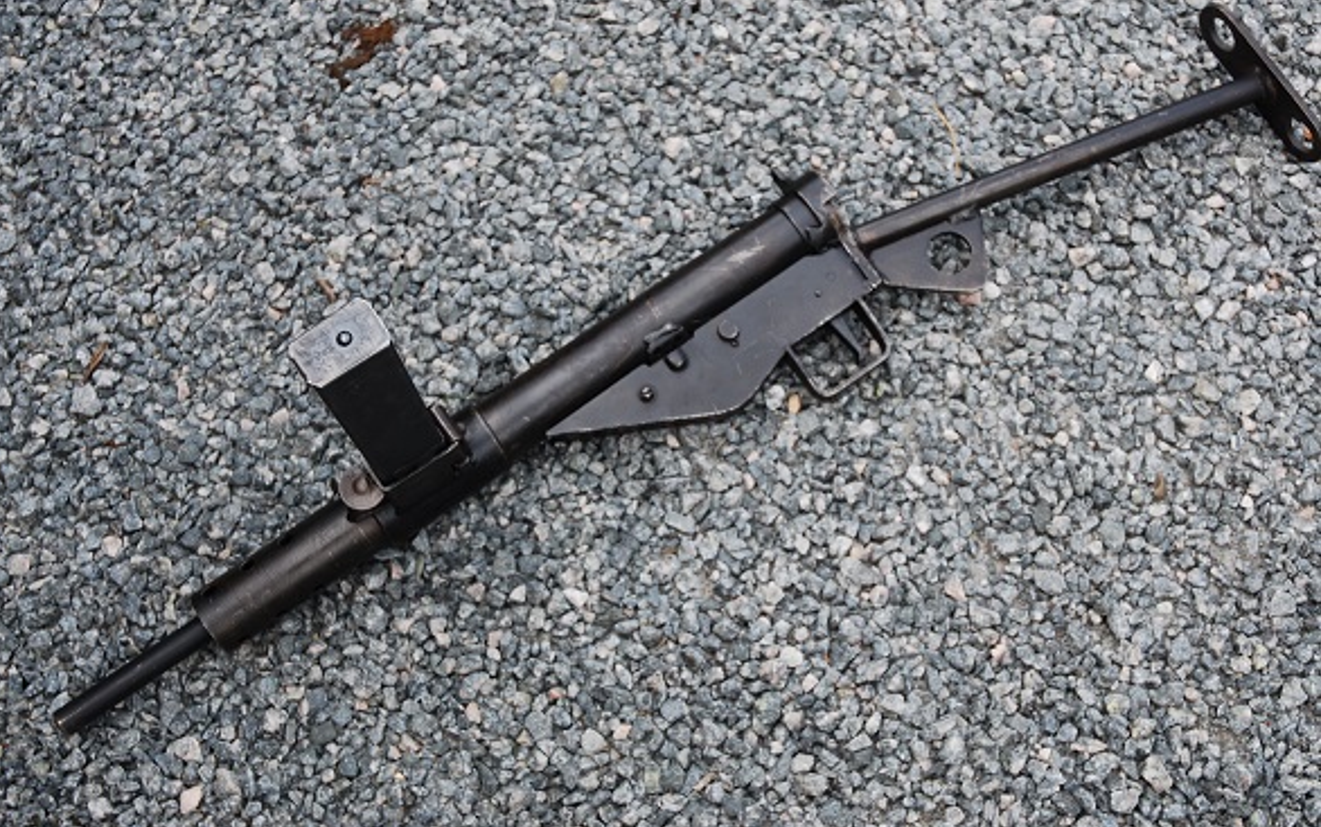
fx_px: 1748
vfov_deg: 26.6
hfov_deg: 41.4
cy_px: 398
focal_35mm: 49
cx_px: 649
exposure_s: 1/125
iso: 100
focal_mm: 31
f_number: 5.6
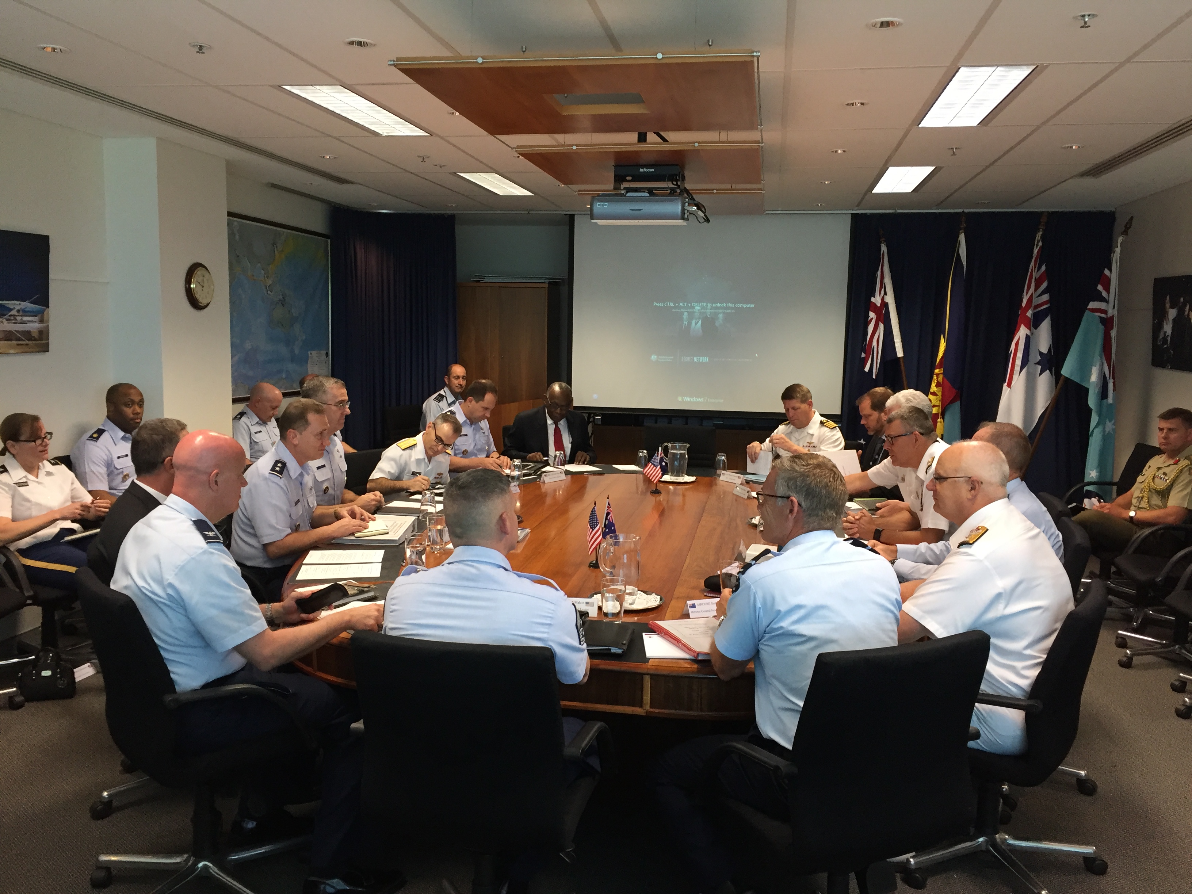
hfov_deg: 61.7
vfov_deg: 48.2
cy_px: 447
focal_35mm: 29
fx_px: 999
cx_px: 596
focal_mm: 4.15
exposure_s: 1/33
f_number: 2.2
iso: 64
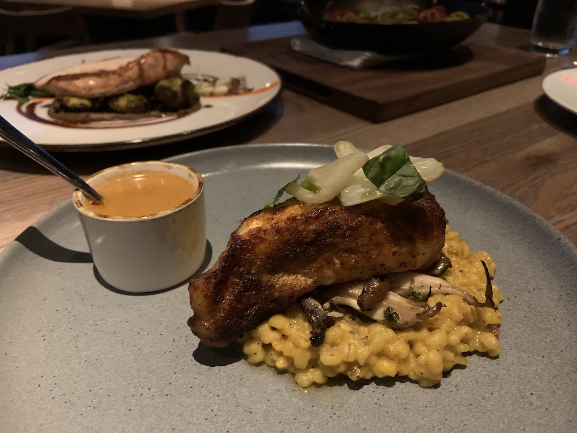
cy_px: 216
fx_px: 433
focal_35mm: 26
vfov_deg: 53.1
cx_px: 288
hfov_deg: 67.3
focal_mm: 4.25
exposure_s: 1/21
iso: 800
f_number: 1.8
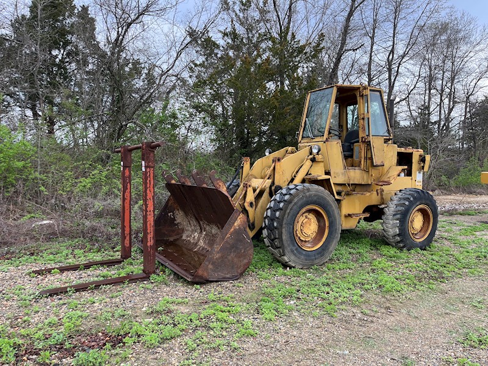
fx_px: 367
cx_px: 244
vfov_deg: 53.1
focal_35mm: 26
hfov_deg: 67.3
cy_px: 183
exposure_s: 1/415
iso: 50
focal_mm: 5.1
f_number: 1.6
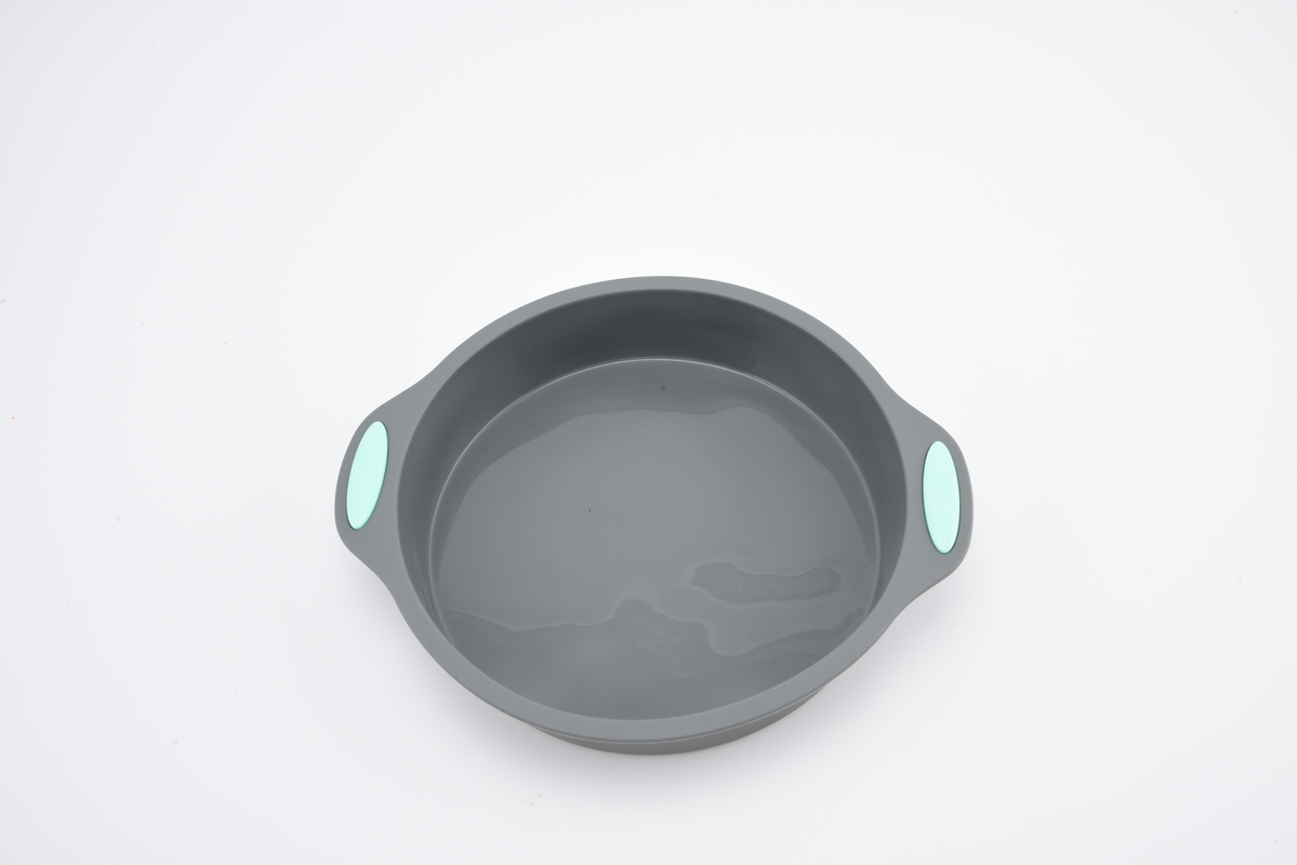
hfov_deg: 50.7
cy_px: 432
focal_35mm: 38
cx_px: 648
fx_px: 1369
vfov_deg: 35.1
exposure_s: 1/125
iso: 80
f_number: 16
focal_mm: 38
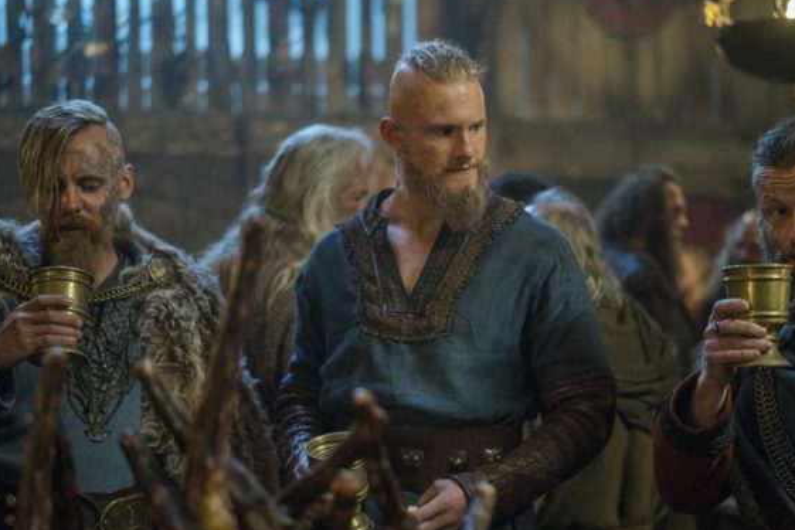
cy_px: 324
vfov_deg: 19.2
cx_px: 461
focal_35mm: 71
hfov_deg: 28.4
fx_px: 1568
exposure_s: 1/160
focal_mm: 55
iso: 2500
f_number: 1.8
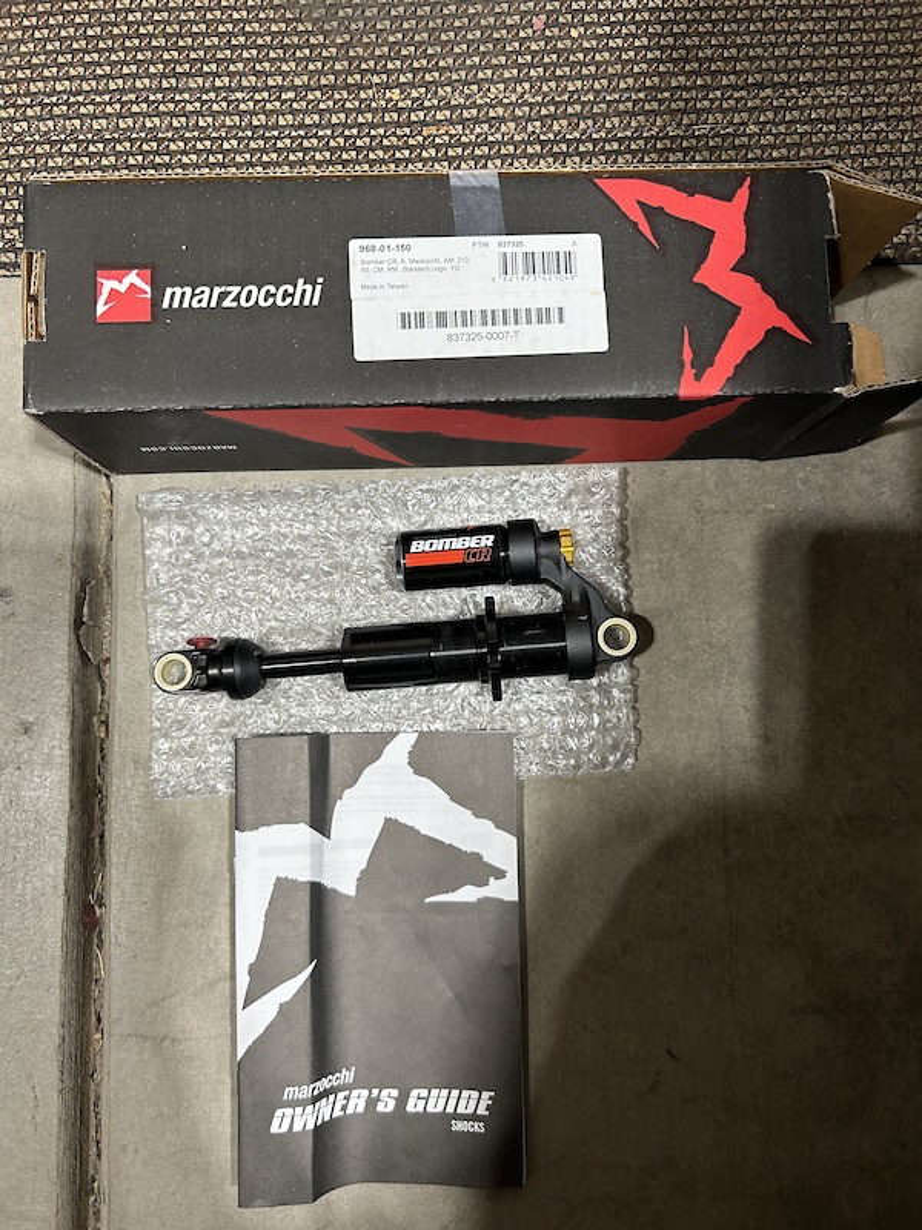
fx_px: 923
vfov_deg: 67.3
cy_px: 615
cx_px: 461
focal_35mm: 26
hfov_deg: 53.1
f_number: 1.5
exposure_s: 1/60
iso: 125
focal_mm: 5.7
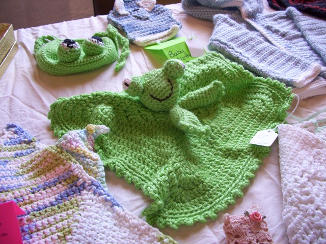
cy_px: 122
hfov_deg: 54.0
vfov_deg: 41.8
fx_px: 320
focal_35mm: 34
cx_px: 163
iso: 80
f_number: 2.9
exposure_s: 1/25
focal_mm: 5.7
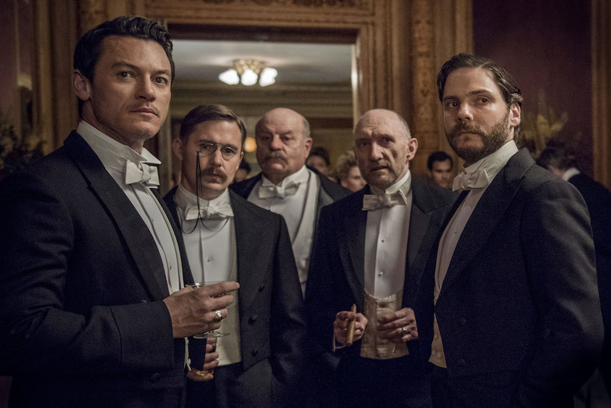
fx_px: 543
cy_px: 204
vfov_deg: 41.2
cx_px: 306
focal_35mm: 32
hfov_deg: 58.7
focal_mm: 32
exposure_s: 1/100
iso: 3200
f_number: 2.8
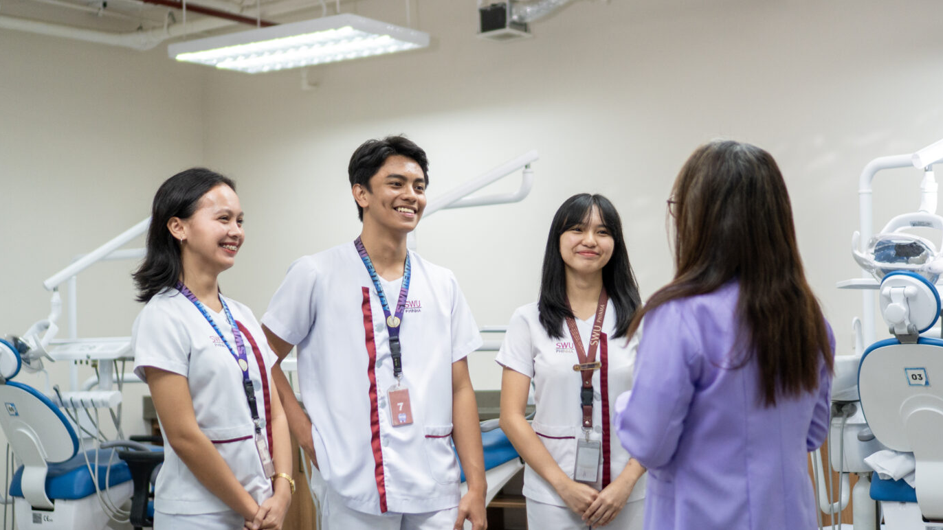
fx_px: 1540
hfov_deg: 34.0
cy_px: 286
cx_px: 504
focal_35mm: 62
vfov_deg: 19.5
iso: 500
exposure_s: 1/400
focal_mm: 35
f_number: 1.8
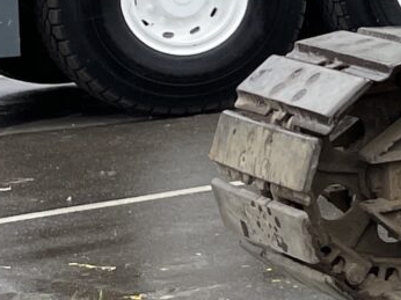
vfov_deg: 9.5
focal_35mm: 154
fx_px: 1783
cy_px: -52
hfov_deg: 9.9
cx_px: 1173
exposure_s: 1/1103
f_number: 1.6
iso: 32
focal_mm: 4.2
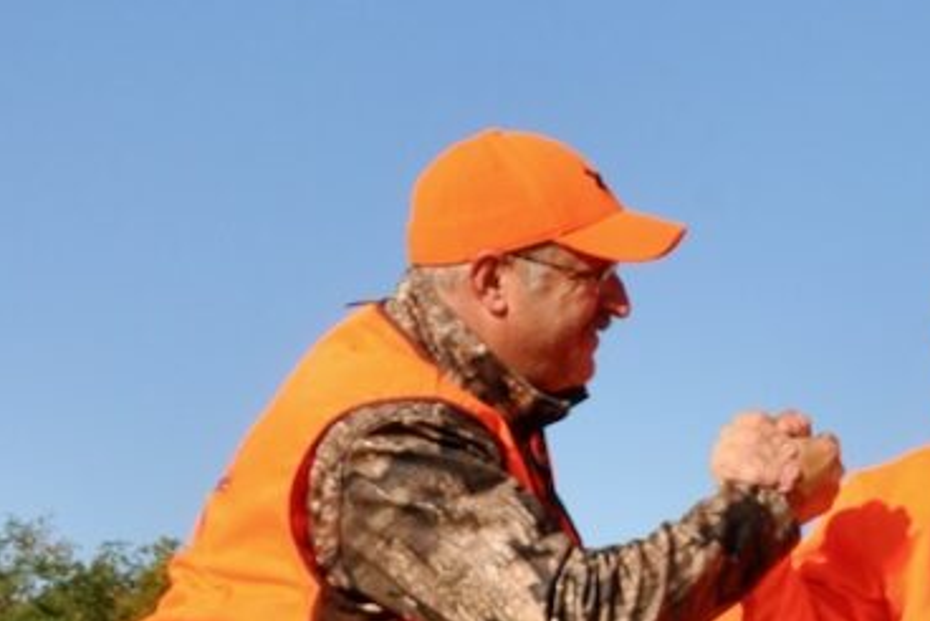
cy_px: 831
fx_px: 3039
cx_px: 1452
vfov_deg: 11.4
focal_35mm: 118
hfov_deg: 15.8
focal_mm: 25
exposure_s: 1/200
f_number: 14
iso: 200
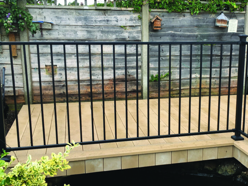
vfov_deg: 30.9
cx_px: 170
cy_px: 99
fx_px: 337
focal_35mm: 47
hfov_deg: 39.8
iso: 25
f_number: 2.2
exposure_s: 1/252
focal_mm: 4.15
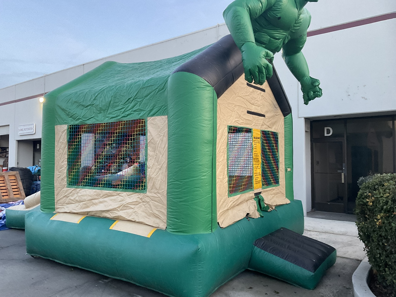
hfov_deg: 61.7
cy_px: 148
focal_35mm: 29
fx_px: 332
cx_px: 198
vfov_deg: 48.2
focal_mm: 3
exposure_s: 1/60
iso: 100
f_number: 1.8
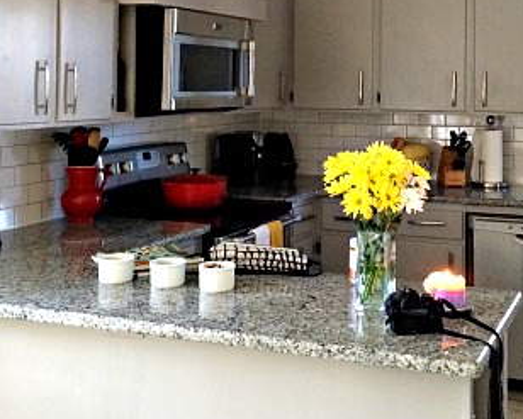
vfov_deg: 26.1
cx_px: 333
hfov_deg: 32.8
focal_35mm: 57
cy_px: 73
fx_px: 883
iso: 320
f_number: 2.2
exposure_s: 1/30
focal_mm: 4.12
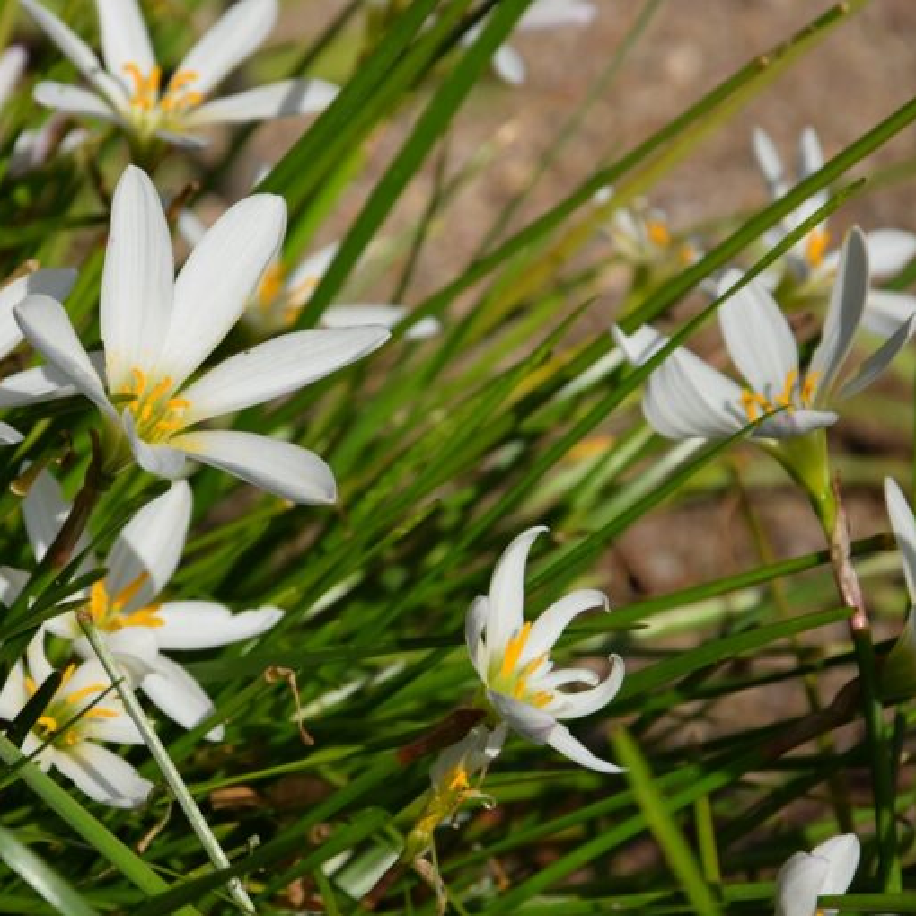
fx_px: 6037
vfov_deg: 8.7
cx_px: 271
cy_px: 459
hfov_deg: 8.7
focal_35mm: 202
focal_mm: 105
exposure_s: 1/2000
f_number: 8
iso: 400
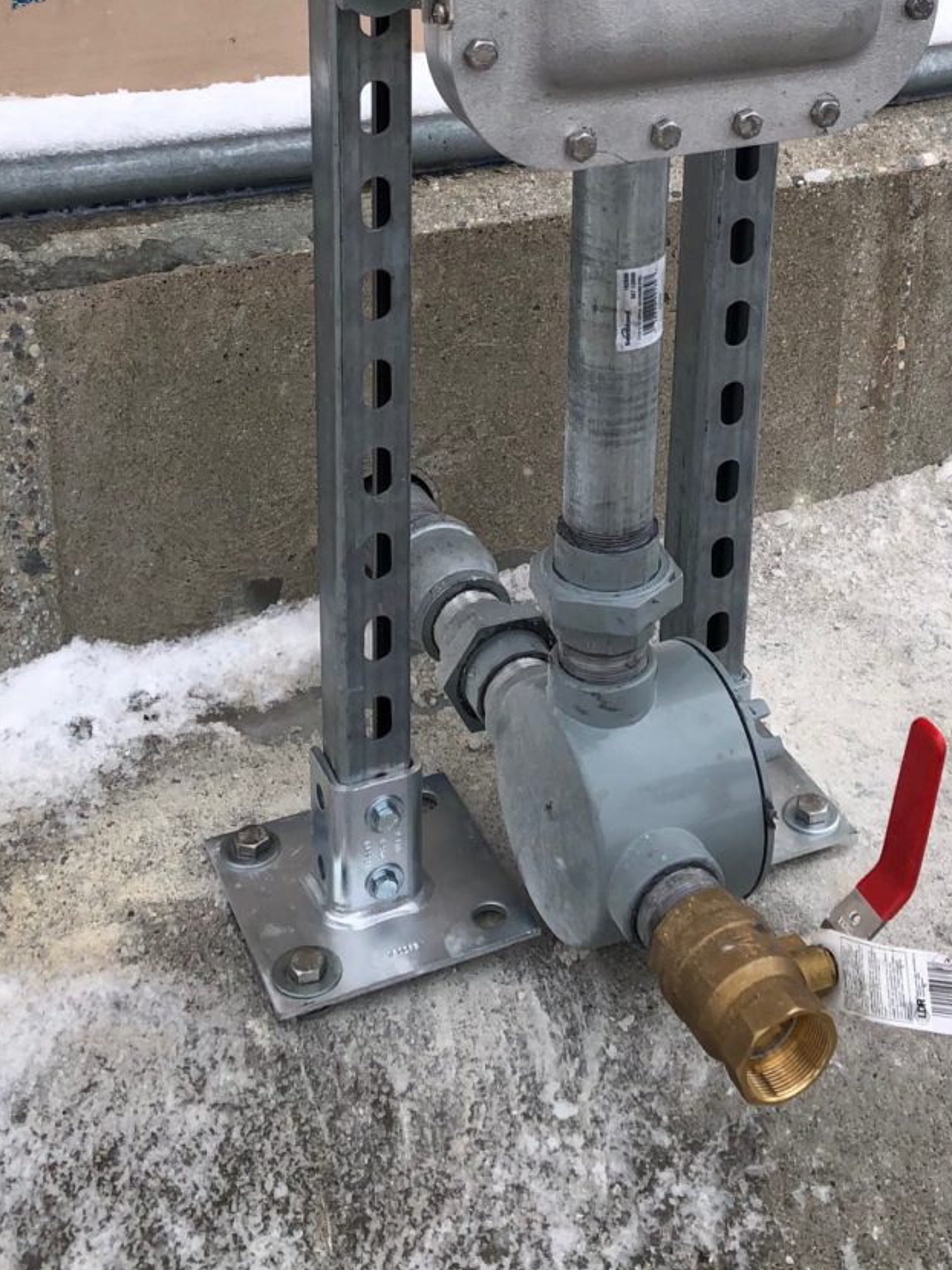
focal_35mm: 54
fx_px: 1981
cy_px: 162
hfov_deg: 26.9
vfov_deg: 33.9
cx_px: 640
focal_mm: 3.99
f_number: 1.8
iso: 20
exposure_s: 1/972
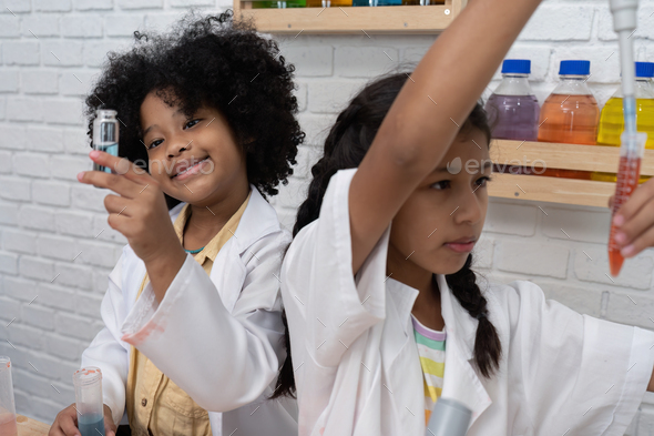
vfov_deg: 37.8
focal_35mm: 35
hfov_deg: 54.4
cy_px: 218
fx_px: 636
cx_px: 327
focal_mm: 35
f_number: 4
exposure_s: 1/50
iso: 320
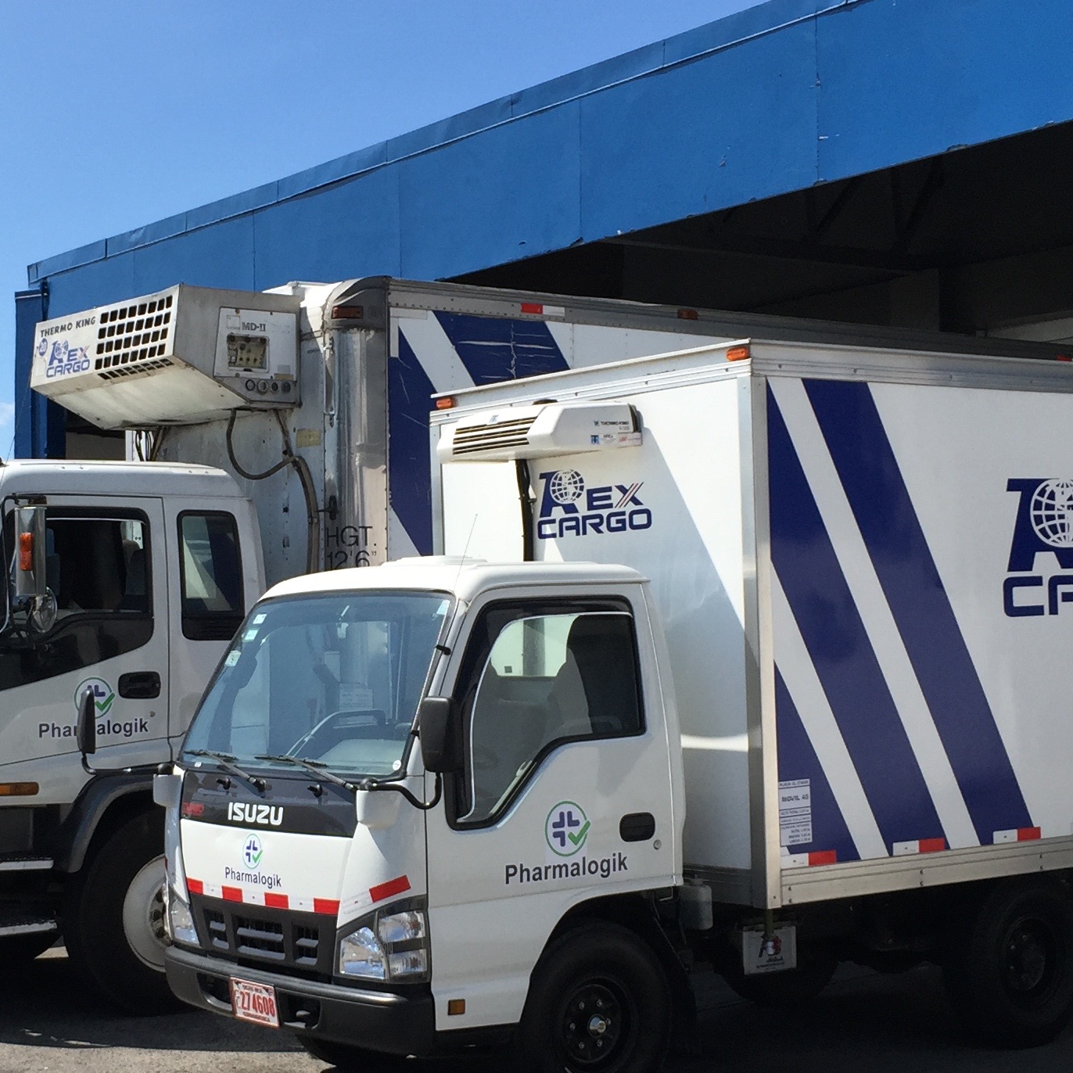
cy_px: 614
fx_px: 2139
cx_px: 371
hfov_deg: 28.0
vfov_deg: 28.1
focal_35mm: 61
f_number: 2.2
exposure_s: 1/1980
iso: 32
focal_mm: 4.15
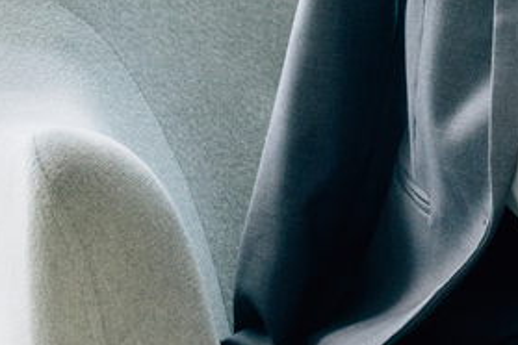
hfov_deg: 3.3
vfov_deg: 2.3
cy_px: -192
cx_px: 1402
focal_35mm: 610
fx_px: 8777
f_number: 3.5
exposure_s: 1/200
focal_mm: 85
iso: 125
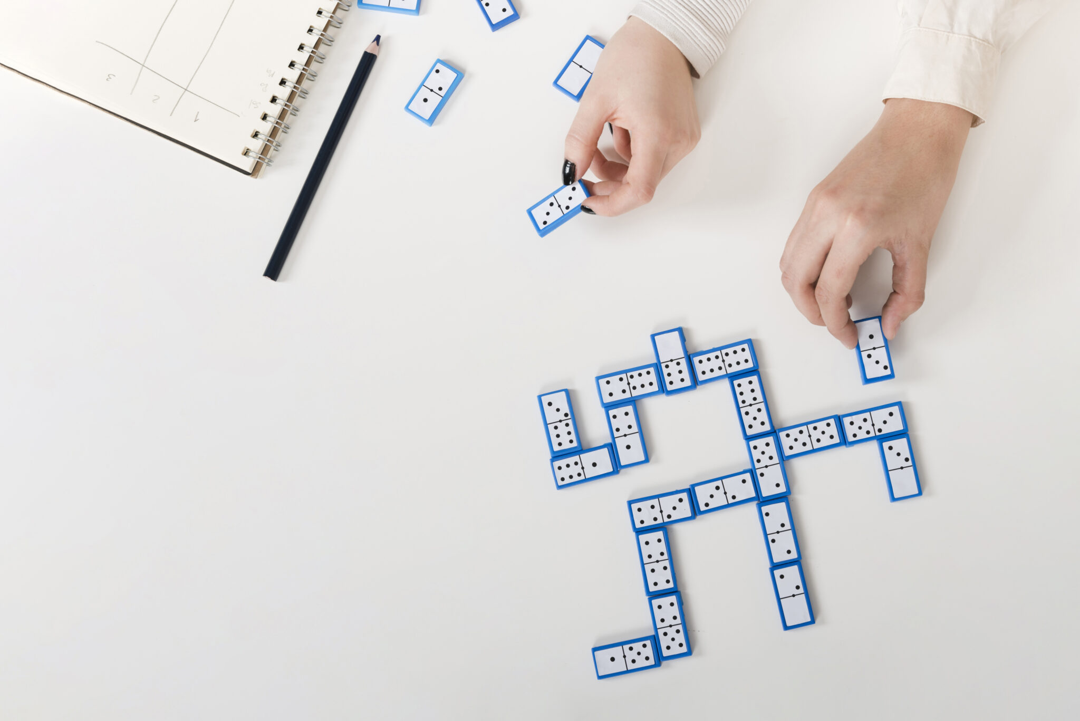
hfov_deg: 33.4
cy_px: 360
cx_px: 540
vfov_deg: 22.6
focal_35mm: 60
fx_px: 1801
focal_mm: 60
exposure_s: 1/160
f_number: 6.3
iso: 64
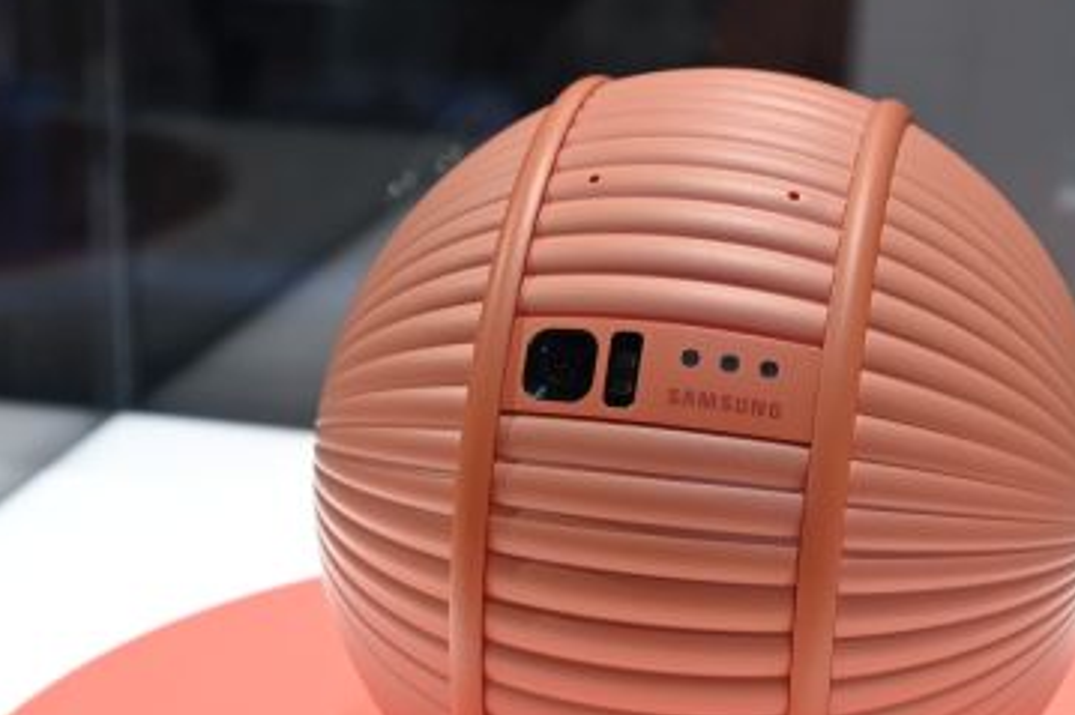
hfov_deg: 28.4
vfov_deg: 19.2
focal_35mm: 71
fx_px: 2119
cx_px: 635
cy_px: 377
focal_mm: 30
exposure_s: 1/320
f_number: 8
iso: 1600
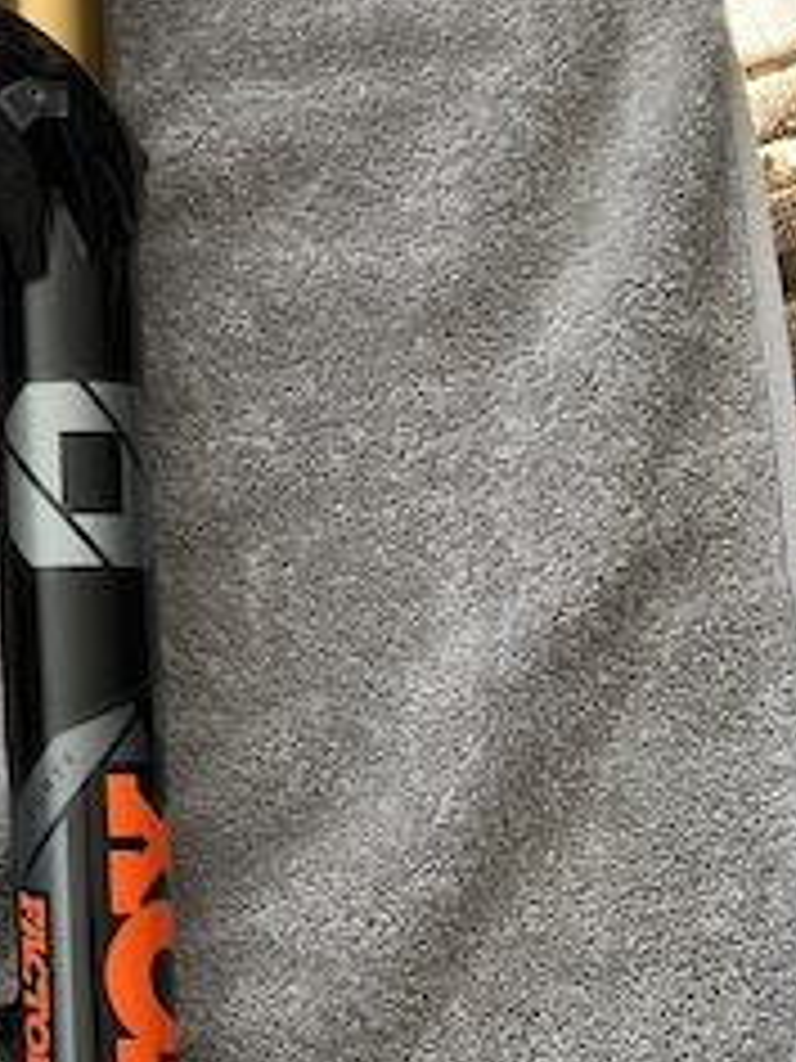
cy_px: 306
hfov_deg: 15.1
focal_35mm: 88
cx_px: -526
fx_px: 2698
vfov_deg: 22.1
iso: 64
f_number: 1.5
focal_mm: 5.7
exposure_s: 1/151
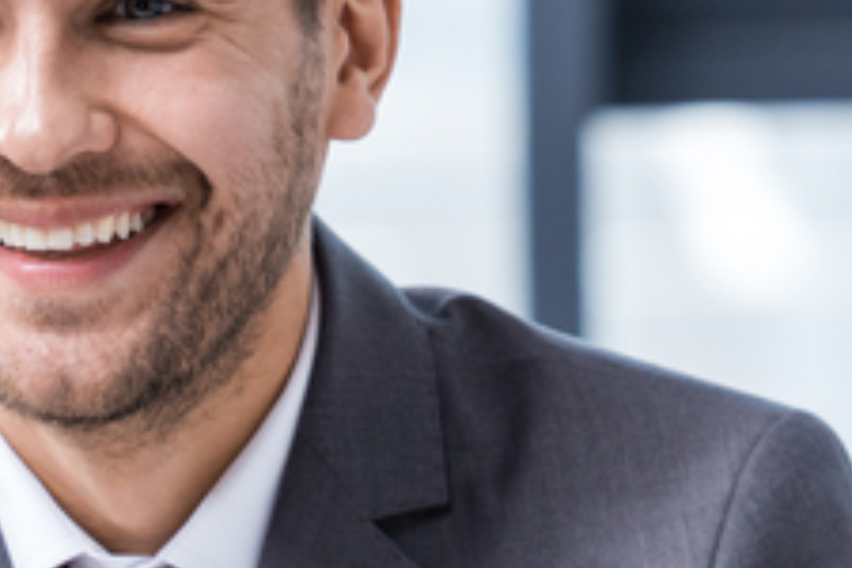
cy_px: 725
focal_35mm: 665
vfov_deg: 2.1
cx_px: 9
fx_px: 15737
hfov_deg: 3.1
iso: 400
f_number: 4
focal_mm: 150
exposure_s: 1/125
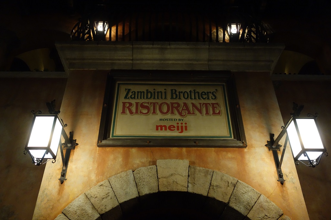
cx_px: 166
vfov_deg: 41.1
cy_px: 110
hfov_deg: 58.7
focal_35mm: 32
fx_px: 294
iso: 800
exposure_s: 1/40
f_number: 2.5
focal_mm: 12.03
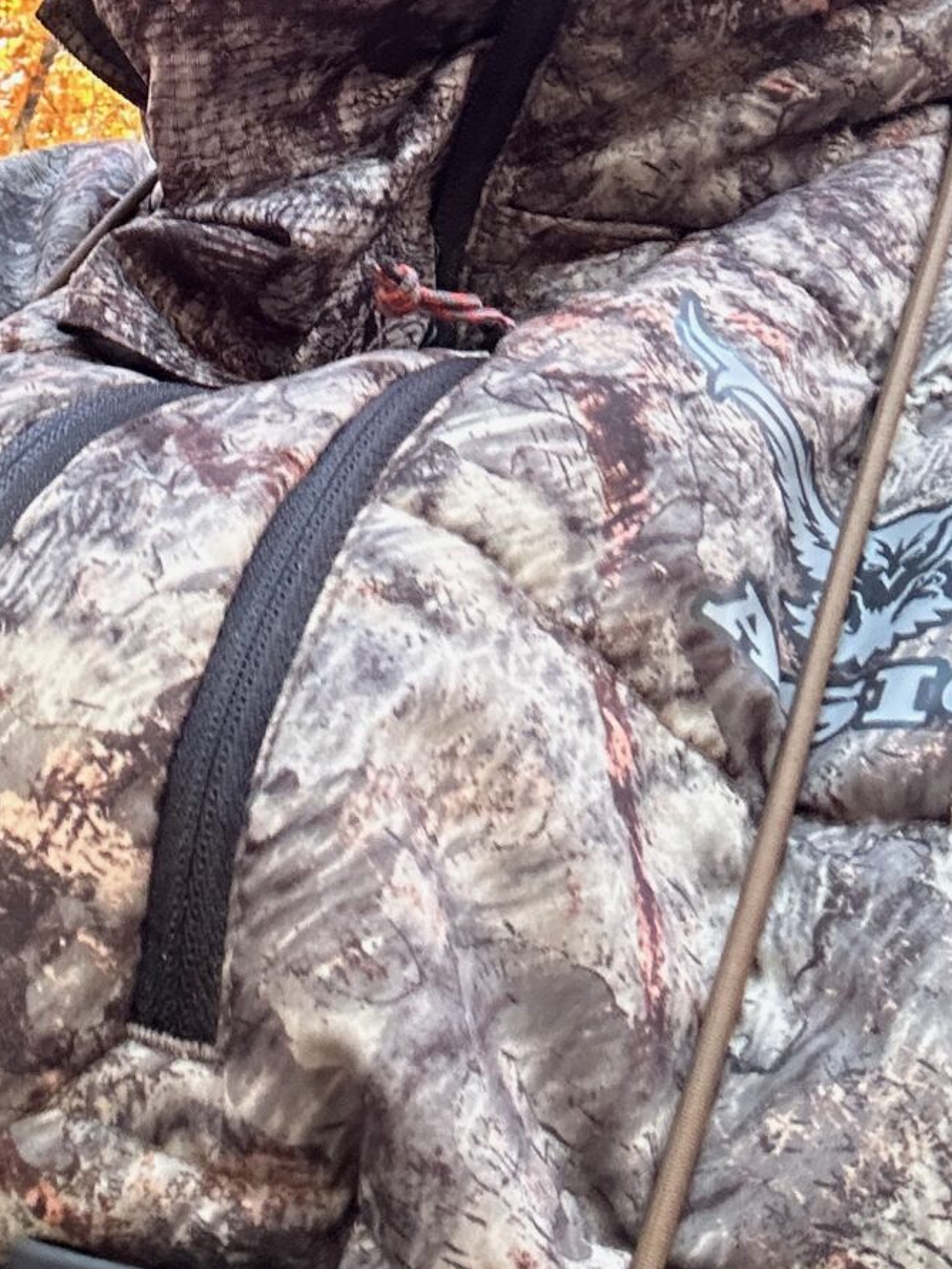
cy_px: -38
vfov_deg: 26.5
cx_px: 108
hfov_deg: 20.9
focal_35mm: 69
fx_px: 2529
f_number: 1.9
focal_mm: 2.69
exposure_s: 1/60
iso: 125
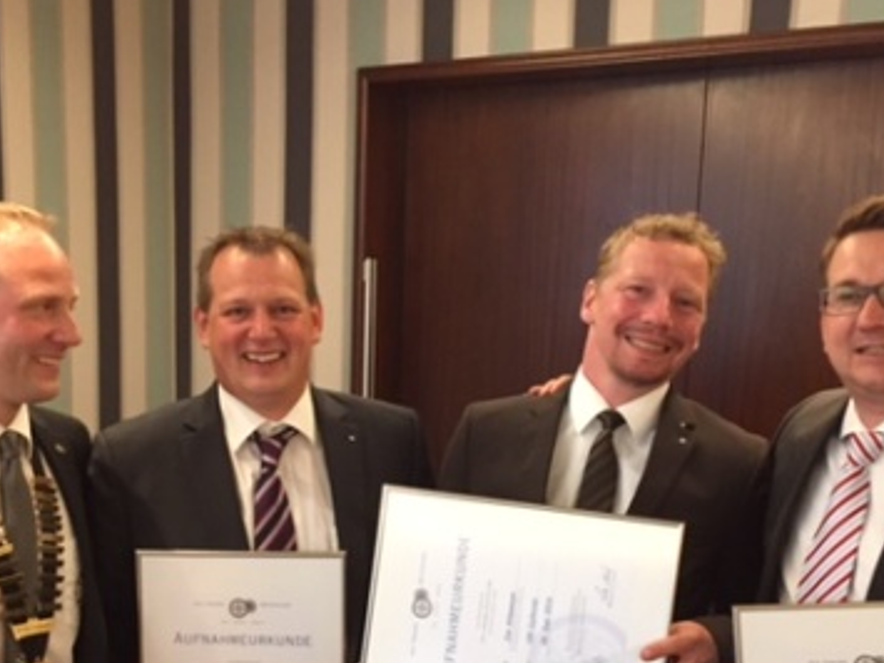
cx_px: 369
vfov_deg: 29.1
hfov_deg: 38.8
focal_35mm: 49
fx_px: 1251
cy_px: 508
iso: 250
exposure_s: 1/25
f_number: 2.2
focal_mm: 4.15
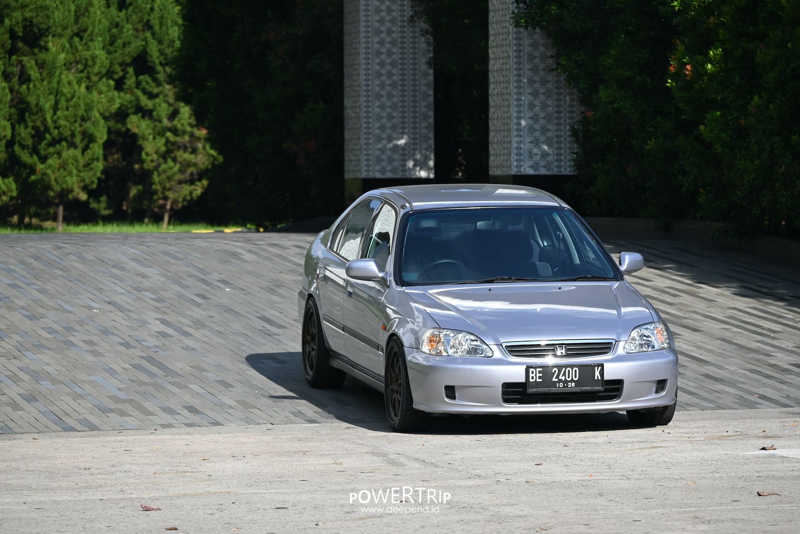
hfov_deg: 9.5
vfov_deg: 6.3
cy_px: 267
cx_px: 400
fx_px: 4834
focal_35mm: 218
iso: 400
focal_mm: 145
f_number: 6.3
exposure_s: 1/2500
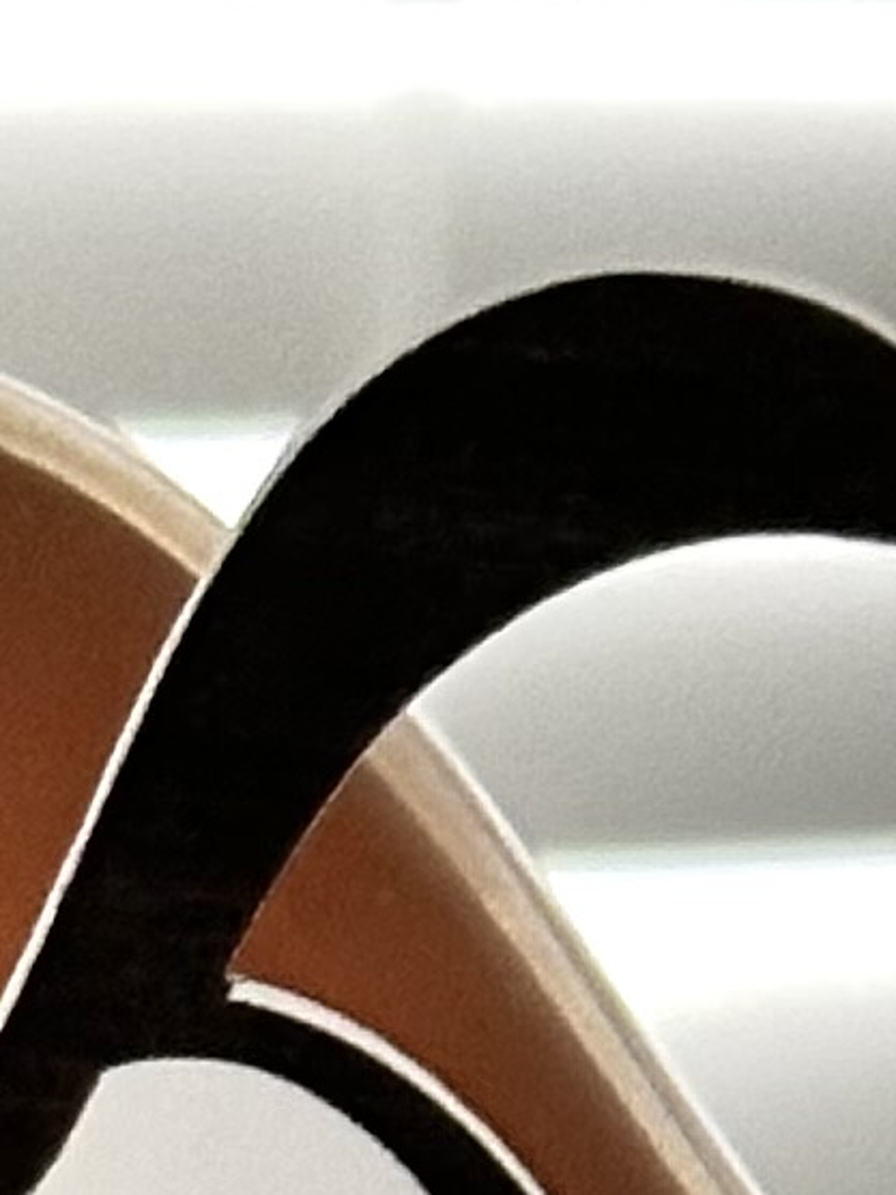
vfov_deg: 5.5
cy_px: 2934
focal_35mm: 348
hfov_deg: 4.3
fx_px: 12010
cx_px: -69
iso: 250
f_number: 1.78
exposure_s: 1/52
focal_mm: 6.86
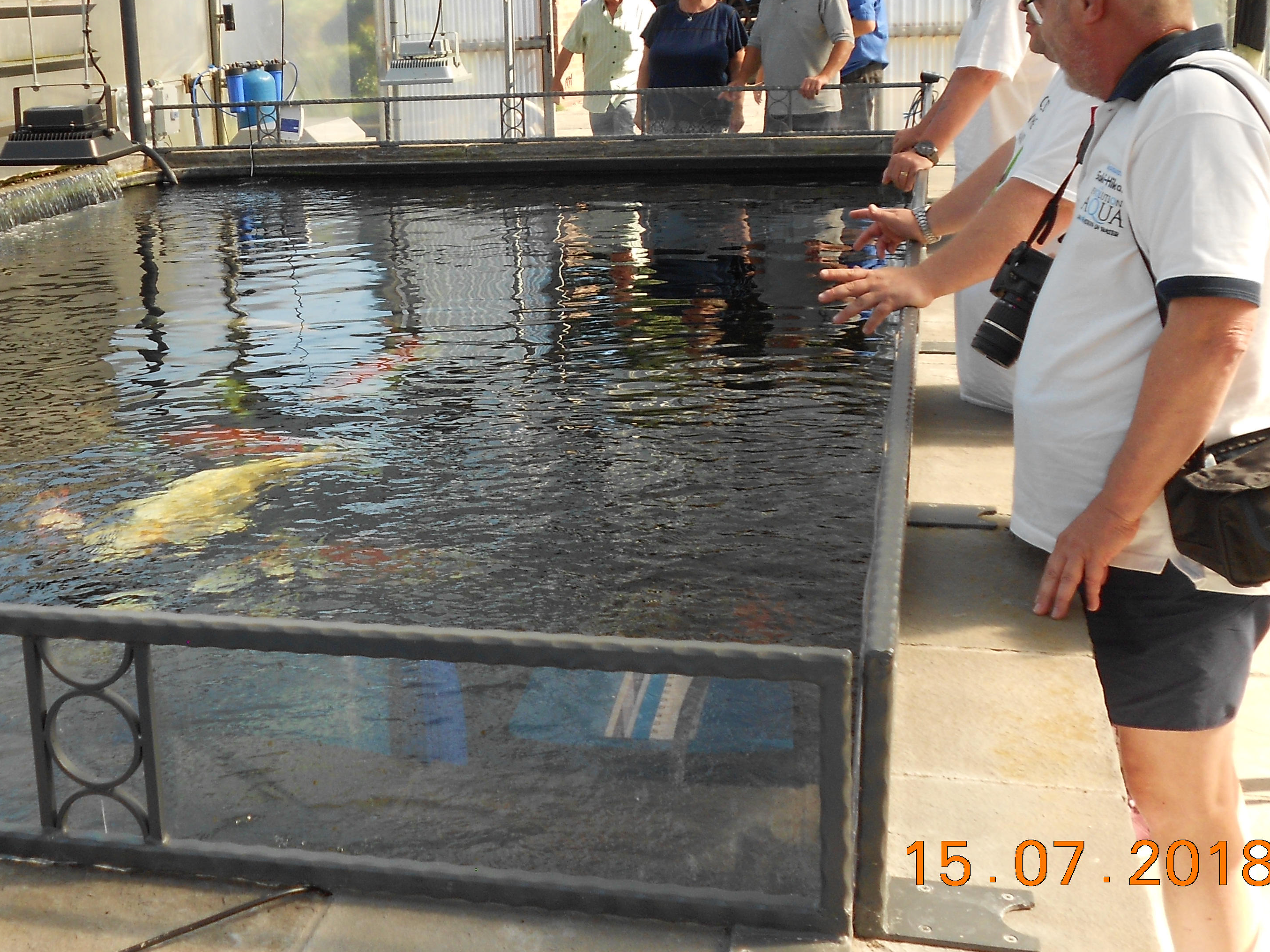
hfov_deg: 39.1
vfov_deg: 30.0
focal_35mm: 48
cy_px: 292
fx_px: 1761
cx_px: 404
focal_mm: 5.8
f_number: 3.6
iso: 80
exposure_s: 1/160
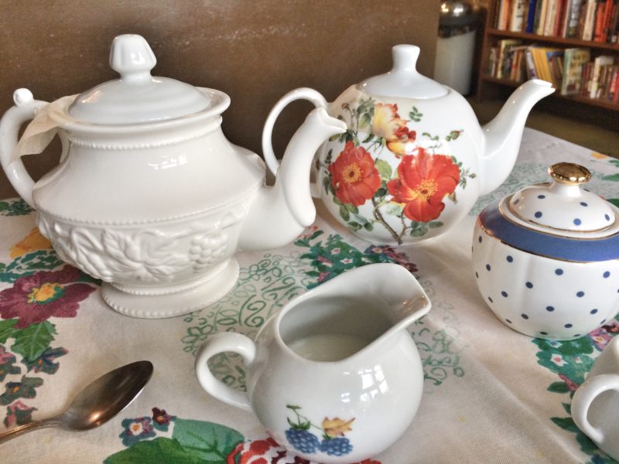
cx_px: 310
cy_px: 232
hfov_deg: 61.7
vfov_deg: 48.2
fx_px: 519
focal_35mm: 29
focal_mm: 4.15
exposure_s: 1/40
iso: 40
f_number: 2.2
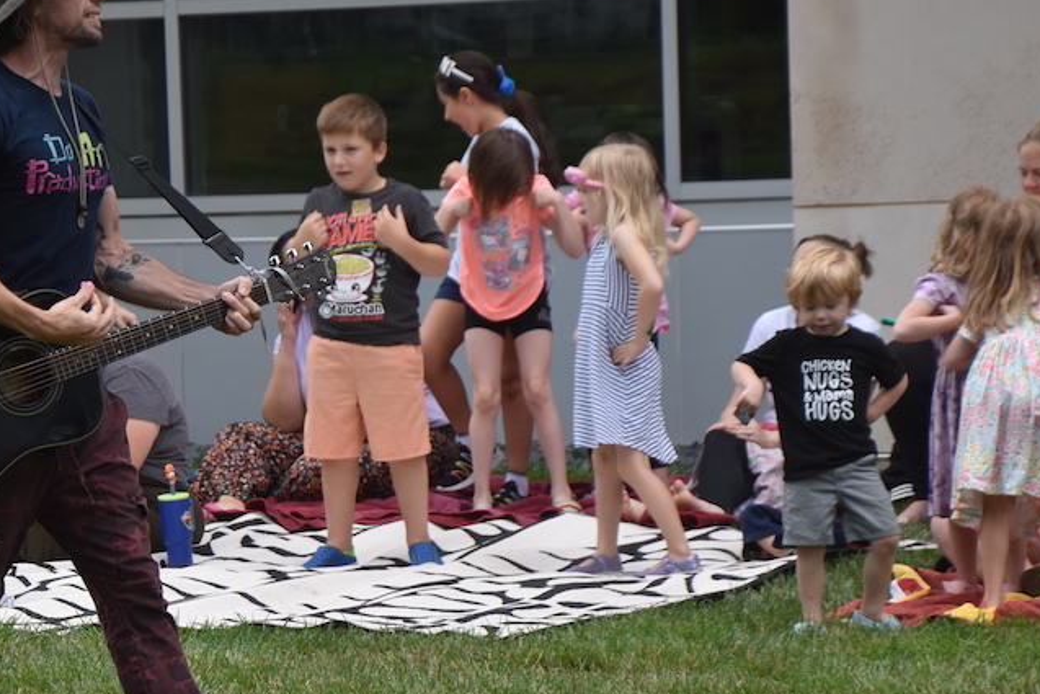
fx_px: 6125
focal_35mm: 212
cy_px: 362
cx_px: 362
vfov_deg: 6.5
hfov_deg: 9.7
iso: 320
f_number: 5.6
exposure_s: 1/500
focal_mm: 90
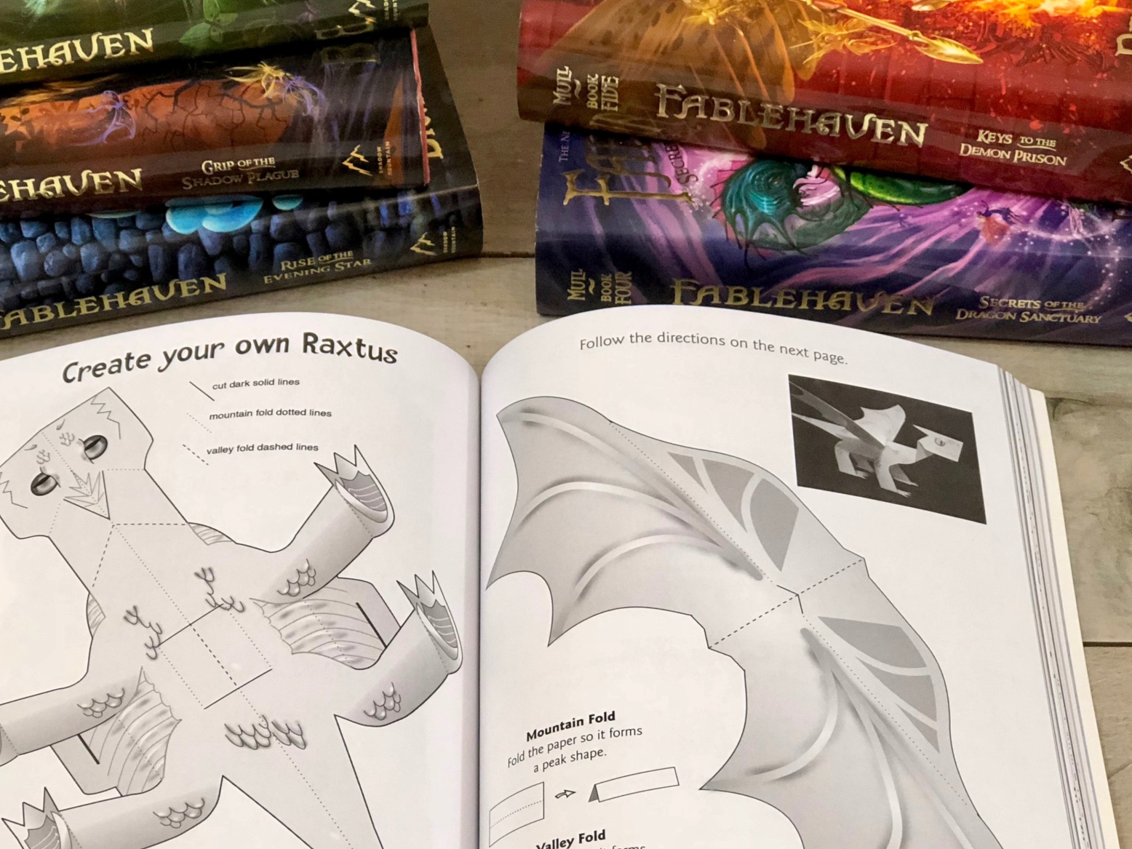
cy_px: 544
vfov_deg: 19.6
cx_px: 485
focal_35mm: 75
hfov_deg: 26.0
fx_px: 2453
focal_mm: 6.6
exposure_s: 1/120
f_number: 2.8
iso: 200
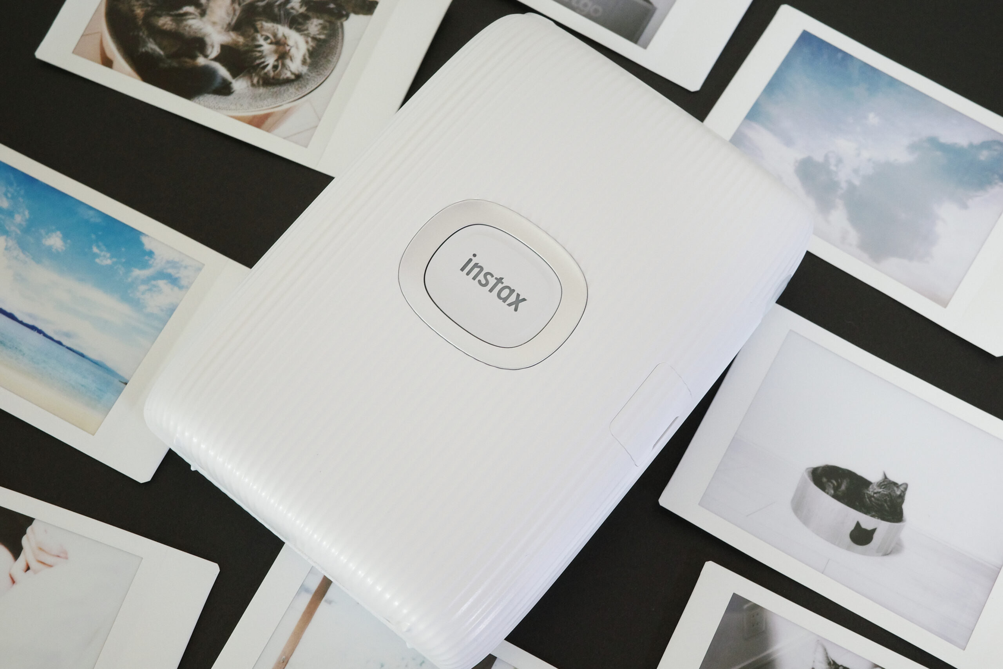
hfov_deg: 39.6
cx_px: 502
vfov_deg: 27.0
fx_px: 1393
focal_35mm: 50
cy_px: 334
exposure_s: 1/30
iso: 1250
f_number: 8
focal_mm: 26
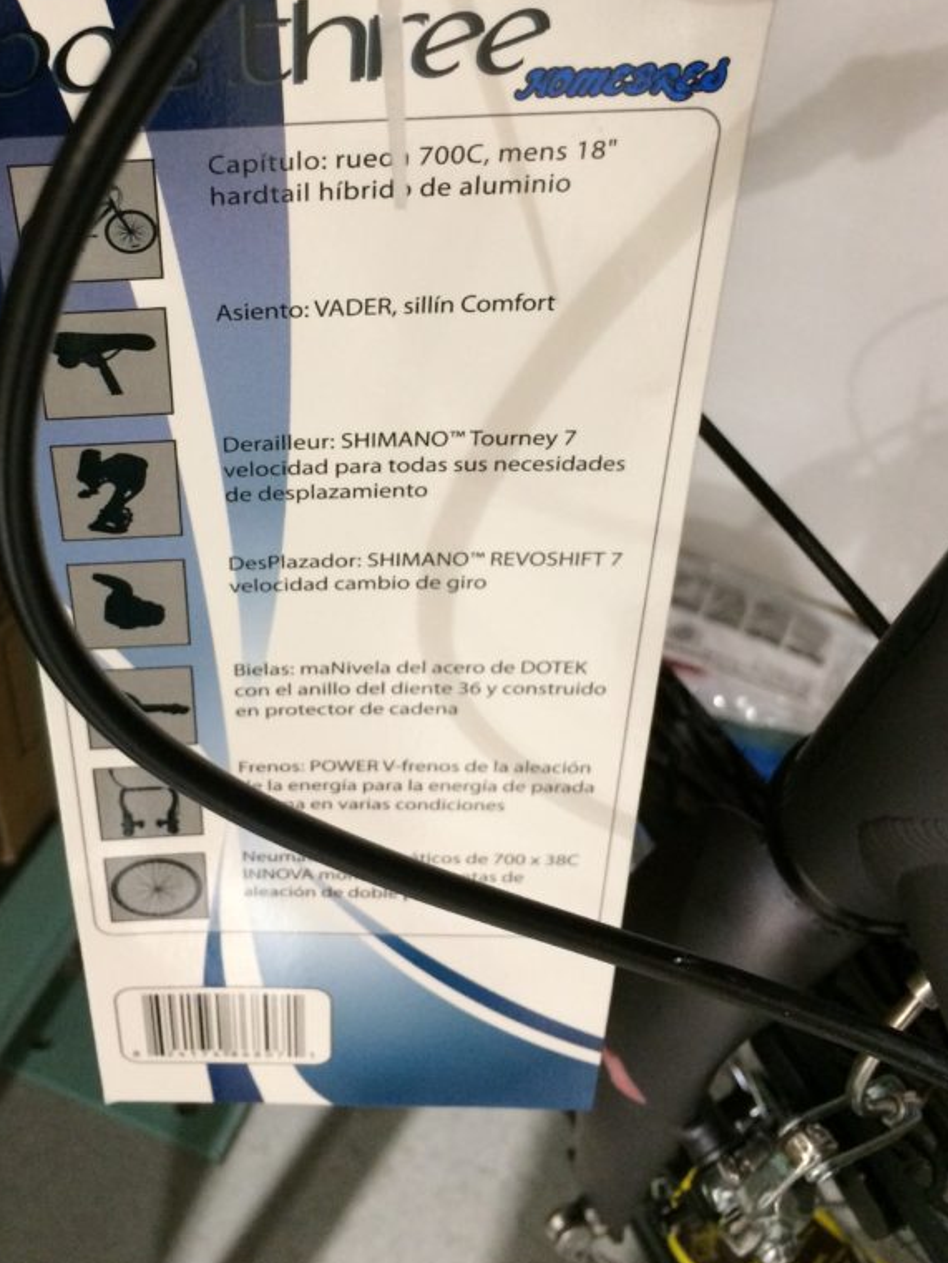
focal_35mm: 39
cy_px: 451
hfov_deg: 36.6
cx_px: 345
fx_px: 1424
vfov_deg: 47.3
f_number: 2.2
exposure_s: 1/24
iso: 250
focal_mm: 4.15
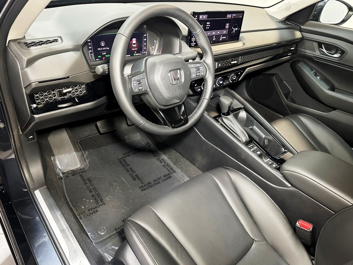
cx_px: 176
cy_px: 132
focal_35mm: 24
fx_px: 245
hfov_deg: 71.6
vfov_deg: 56.8
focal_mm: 6.86
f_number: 1.78
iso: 1000
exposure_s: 1/30
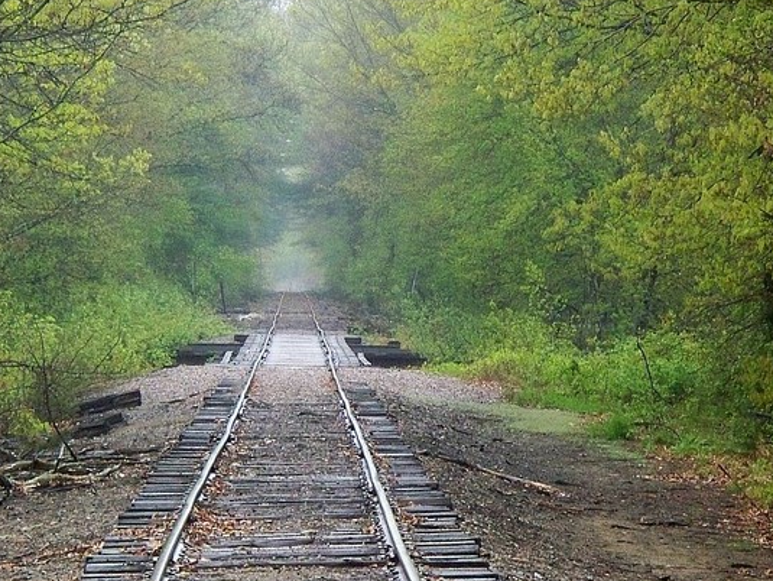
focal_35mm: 286
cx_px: 345
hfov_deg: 6.9
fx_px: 6391
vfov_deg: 5.2
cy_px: 324
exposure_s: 1/160
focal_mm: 37.7
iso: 400
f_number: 5.1
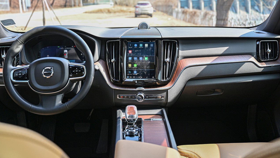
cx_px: 141
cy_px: 72
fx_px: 267
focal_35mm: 36
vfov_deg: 32.8
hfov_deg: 55.3
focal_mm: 34
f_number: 3.5
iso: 400
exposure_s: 1/250
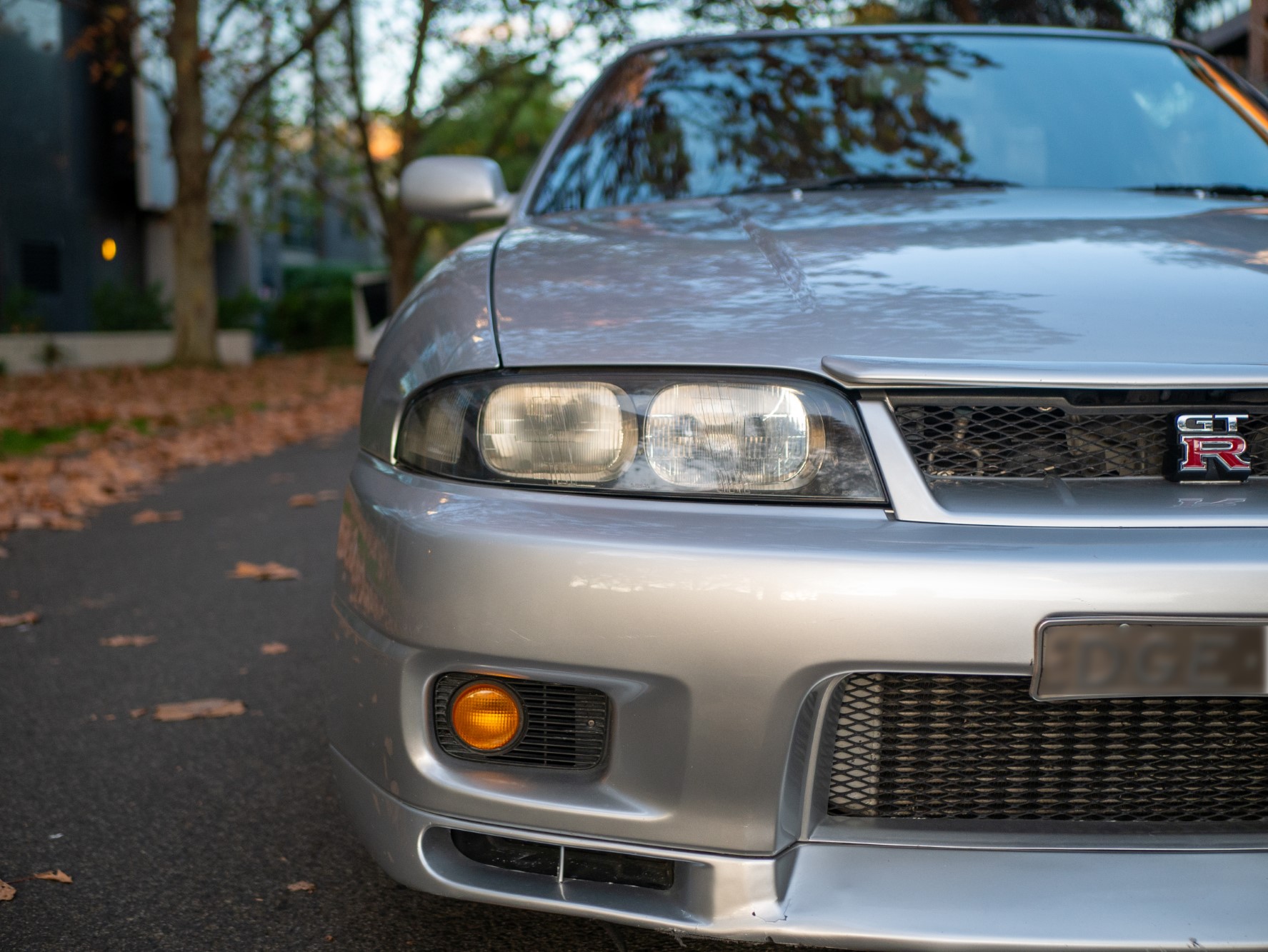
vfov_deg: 12.4
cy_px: 476
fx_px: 4398
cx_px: 634
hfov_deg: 16.4
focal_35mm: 120
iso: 320
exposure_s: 1/160
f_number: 2.8
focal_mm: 60
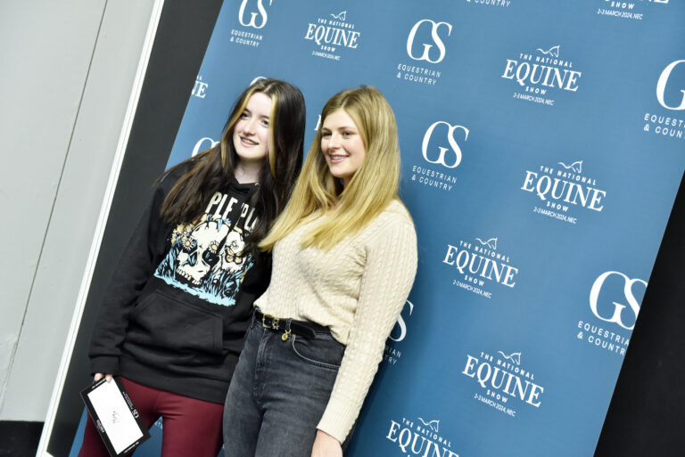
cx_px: 342
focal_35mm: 70
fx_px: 1333
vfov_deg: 19.5
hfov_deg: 28.8
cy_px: 228
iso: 1600
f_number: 3.2
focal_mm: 70
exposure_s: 1/80
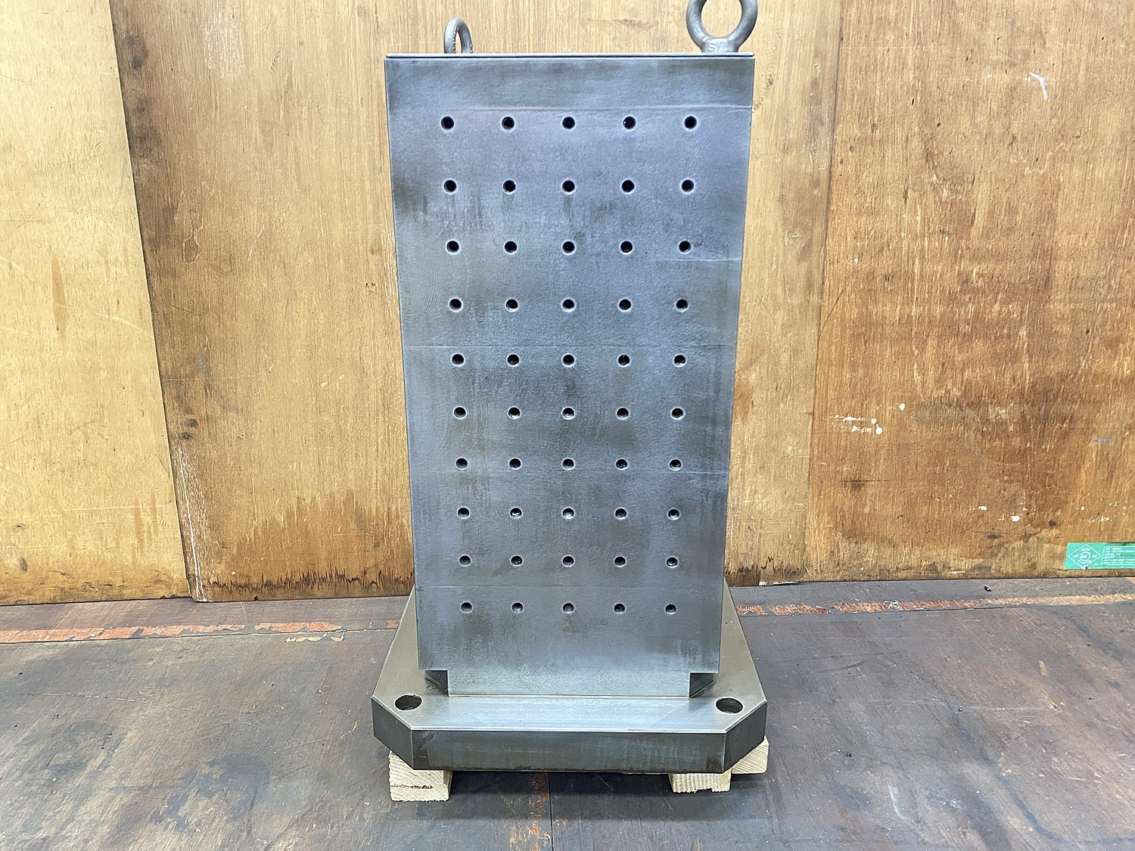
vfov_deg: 53.1
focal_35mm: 26
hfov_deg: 67.3
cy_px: 426
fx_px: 852
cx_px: 568
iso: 640
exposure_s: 1/35
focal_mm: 4.25
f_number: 1.8
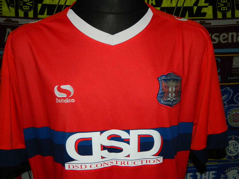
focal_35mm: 41
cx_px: 120
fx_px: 283
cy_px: 90
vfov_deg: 35.1
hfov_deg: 45.8
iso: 200
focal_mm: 7.3
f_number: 9.8
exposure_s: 1/40
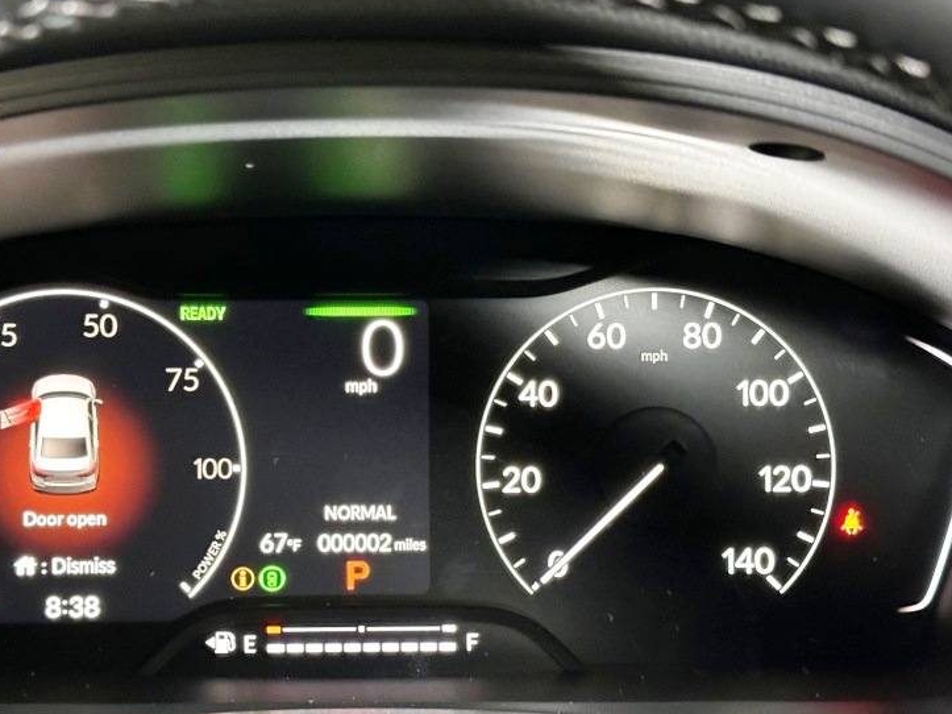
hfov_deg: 28.5
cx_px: 384
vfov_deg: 21.6
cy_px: 451
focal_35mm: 68
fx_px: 1870
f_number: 1.78
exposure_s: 1/30
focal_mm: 6.86
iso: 640
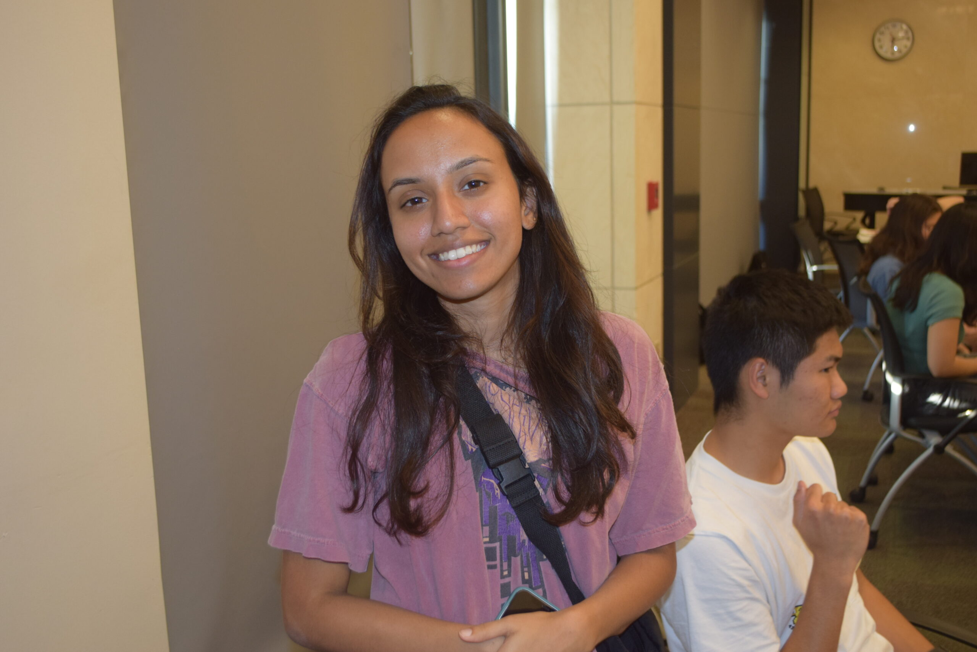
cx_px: 488
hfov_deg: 49.6
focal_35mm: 39
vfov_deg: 34.2
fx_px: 1058
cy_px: 326
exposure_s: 1/80
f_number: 4.2
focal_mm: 26
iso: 800
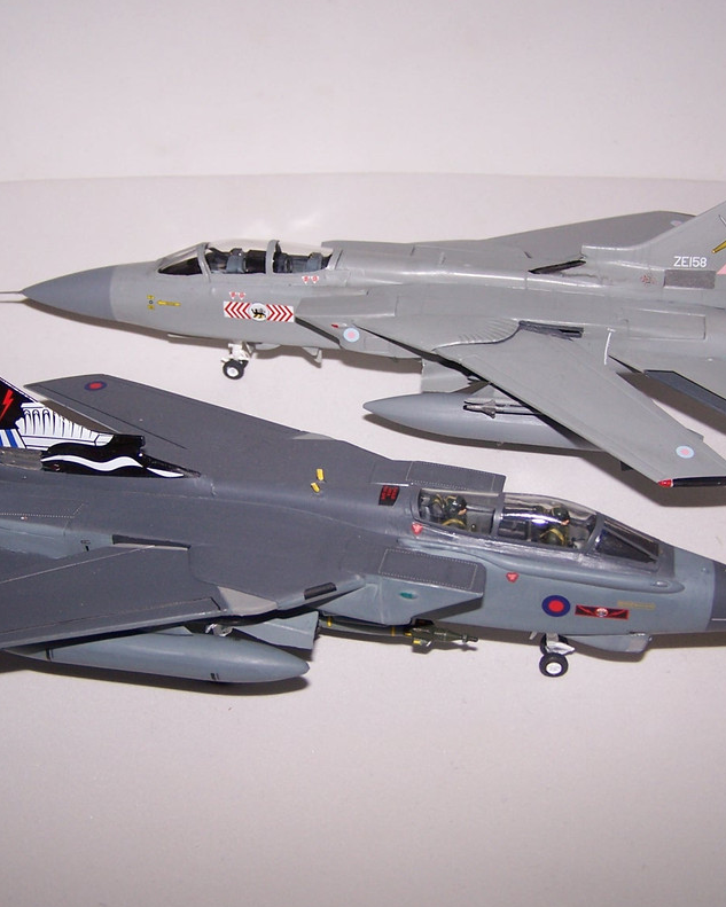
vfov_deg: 37.3
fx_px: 1343
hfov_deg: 30.3
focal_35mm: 50
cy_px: 453
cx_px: 354
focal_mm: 6.3
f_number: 2.8
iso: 80
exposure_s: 1/60
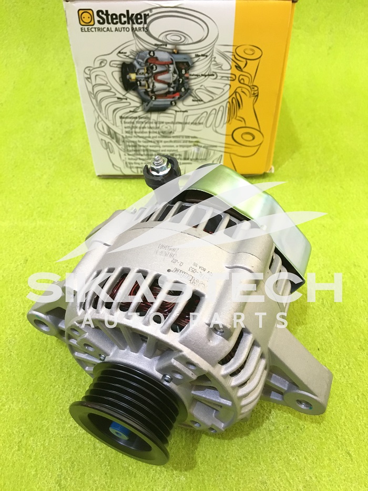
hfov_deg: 48.2
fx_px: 411
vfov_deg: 61.7
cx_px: 184
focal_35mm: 29
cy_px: 246
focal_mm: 4.15
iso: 400
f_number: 2.2
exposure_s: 1/17
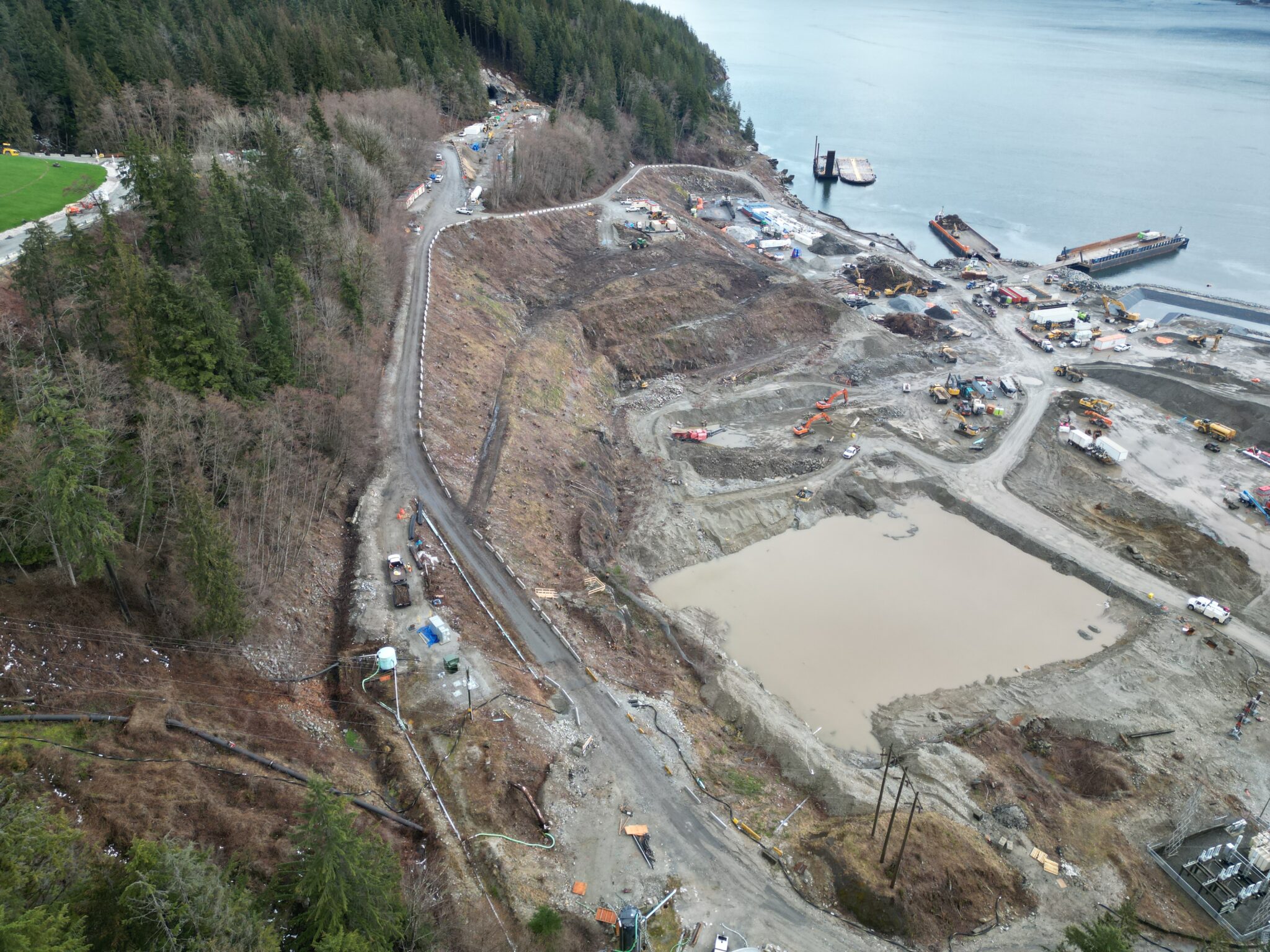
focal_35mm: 24
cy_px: 476
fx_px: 881
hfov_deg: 71.6
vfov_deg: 56.8
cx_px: 635
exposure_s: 1/800
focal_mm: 6.72
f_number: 1.7
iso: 130
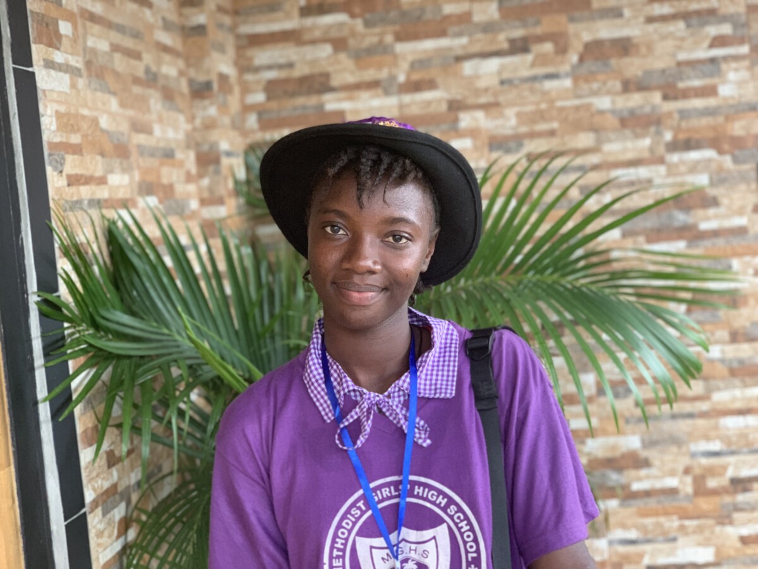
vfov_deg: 28.0
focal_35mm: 52
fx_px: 1139
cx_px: 379
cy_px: 284
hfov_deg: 36.8
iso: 320
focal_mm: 6
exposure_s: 1/60
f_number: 2.4
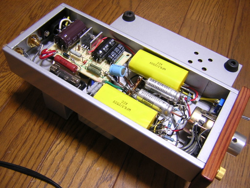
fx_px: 260
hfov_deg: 51.4
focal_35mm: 36
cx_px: 125
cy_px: 94
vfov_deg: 39.7
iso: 100
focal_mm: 4.7
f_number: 2.6
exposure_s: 1/4.2
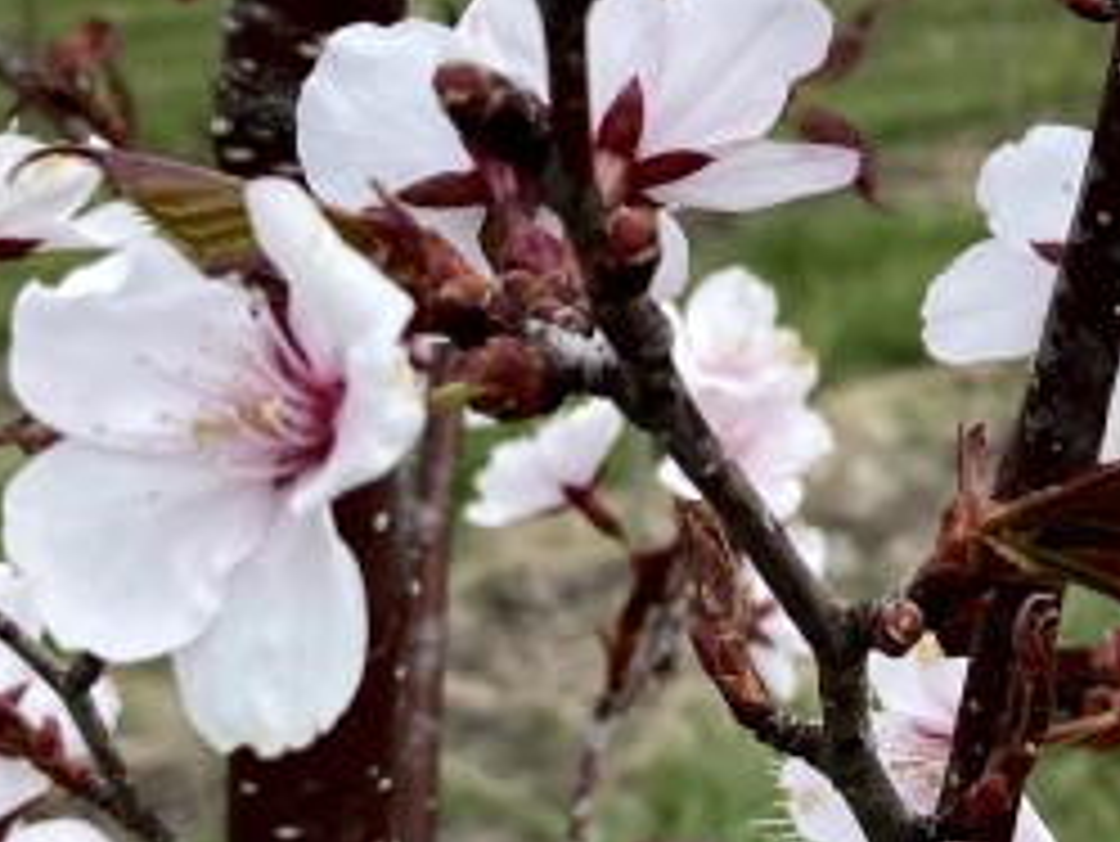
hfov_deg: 17.8
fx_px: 3464
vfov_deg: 13.7
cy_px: 95
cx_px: 1205
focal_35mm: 107
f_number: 1.8
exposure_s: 1/2755
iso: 32
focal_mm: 4.25
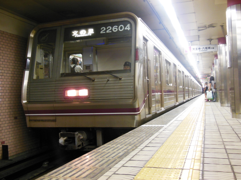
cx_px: 120
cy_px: 90
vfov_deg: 36.8
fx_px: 272
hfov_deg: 47.9
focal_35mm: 39
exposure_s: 1/8
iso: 400
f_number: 4.1
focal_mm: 6.9
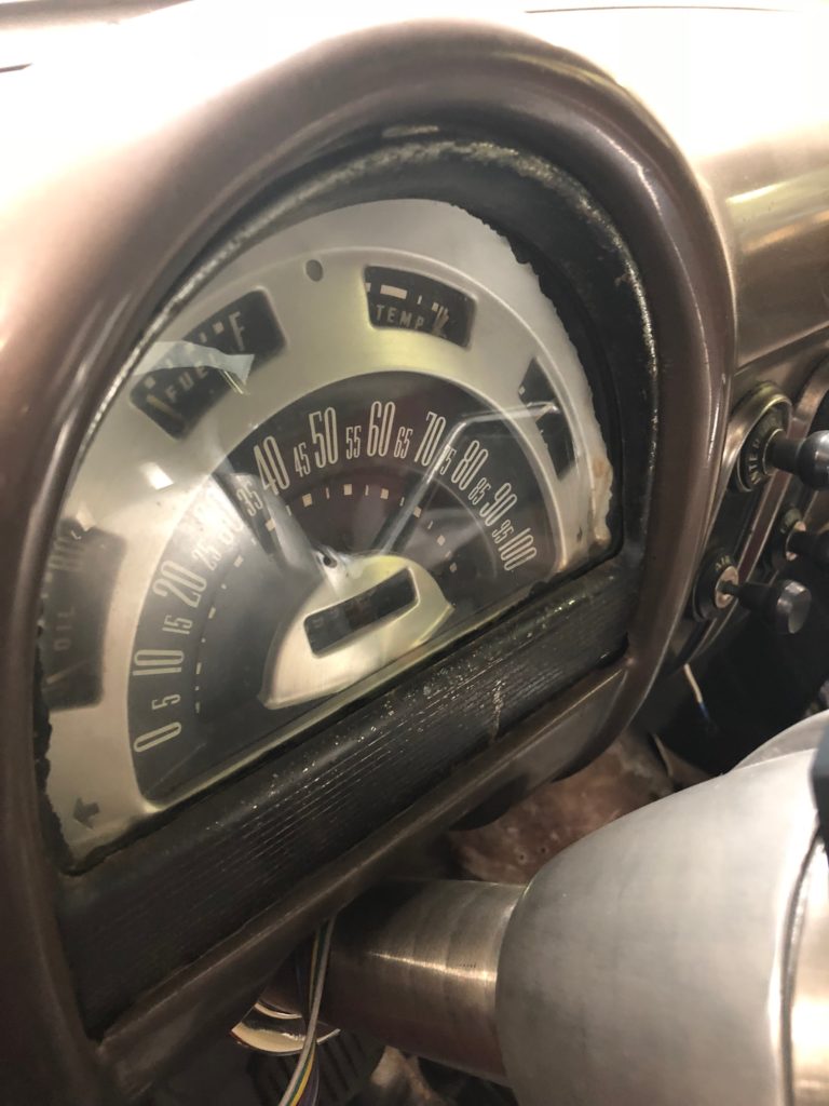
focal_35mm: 28
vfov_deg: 63.4
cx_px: 414
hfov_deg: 49.7
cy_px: 553
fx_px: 894
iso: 100
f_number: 1.8
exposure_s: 1/9
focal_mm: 3.99
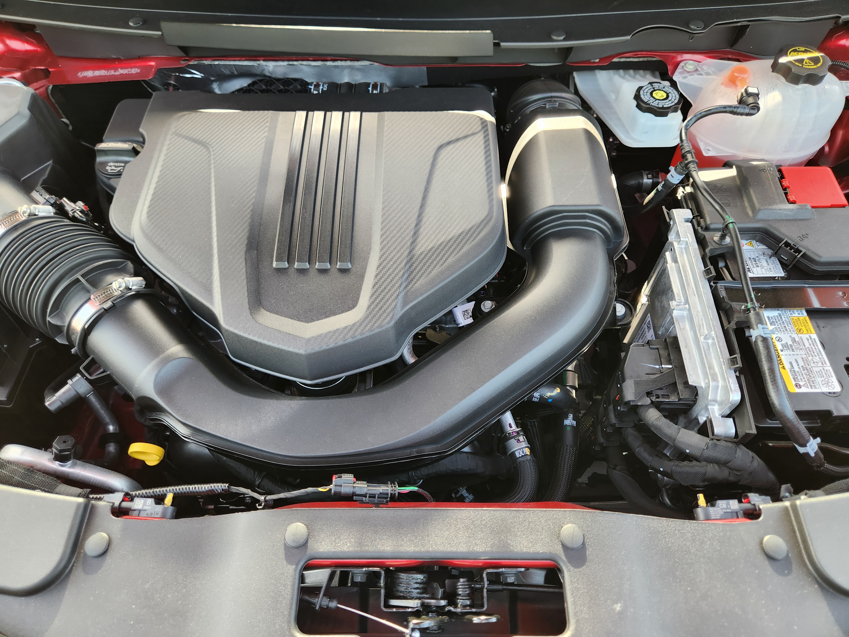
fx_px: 564
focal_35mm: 23
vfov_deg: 58.9
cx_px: 424
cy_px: 318
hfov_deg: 73.9
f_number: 1.8
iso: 100
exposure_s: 1/180
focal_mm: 5.4
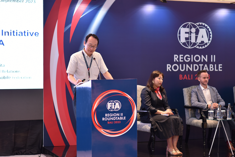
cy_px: 78
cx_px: 118
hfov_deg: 23.9
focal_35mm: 85
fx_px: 555
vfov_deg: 16.1
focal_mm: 85
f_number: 2
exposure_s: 1/125
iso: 500
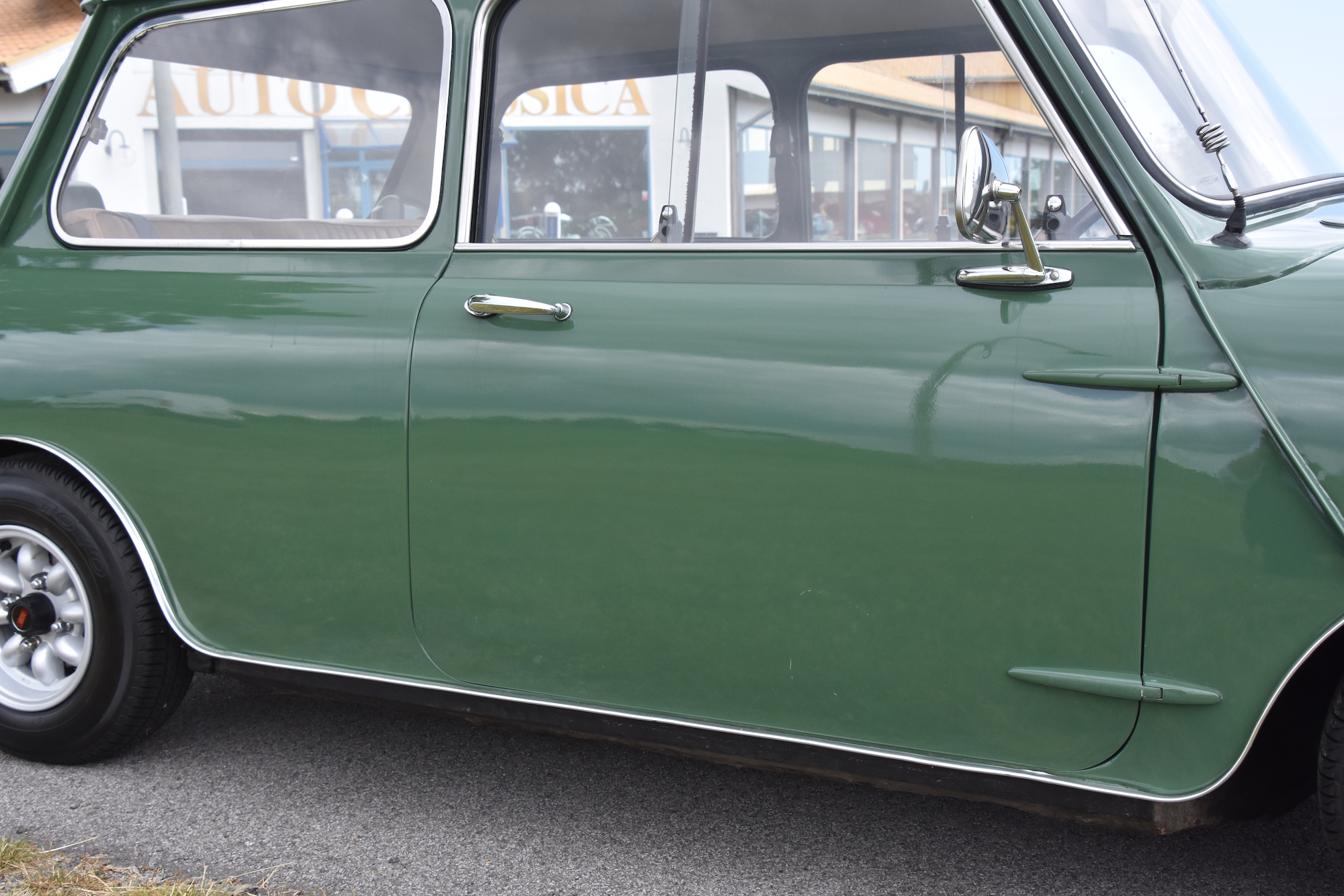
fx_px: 1568
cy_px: 448
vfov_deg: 31.9
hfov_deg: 46.4
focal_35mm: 42
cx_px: 672
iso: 560
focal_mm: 28
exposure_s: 1/500
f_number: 8
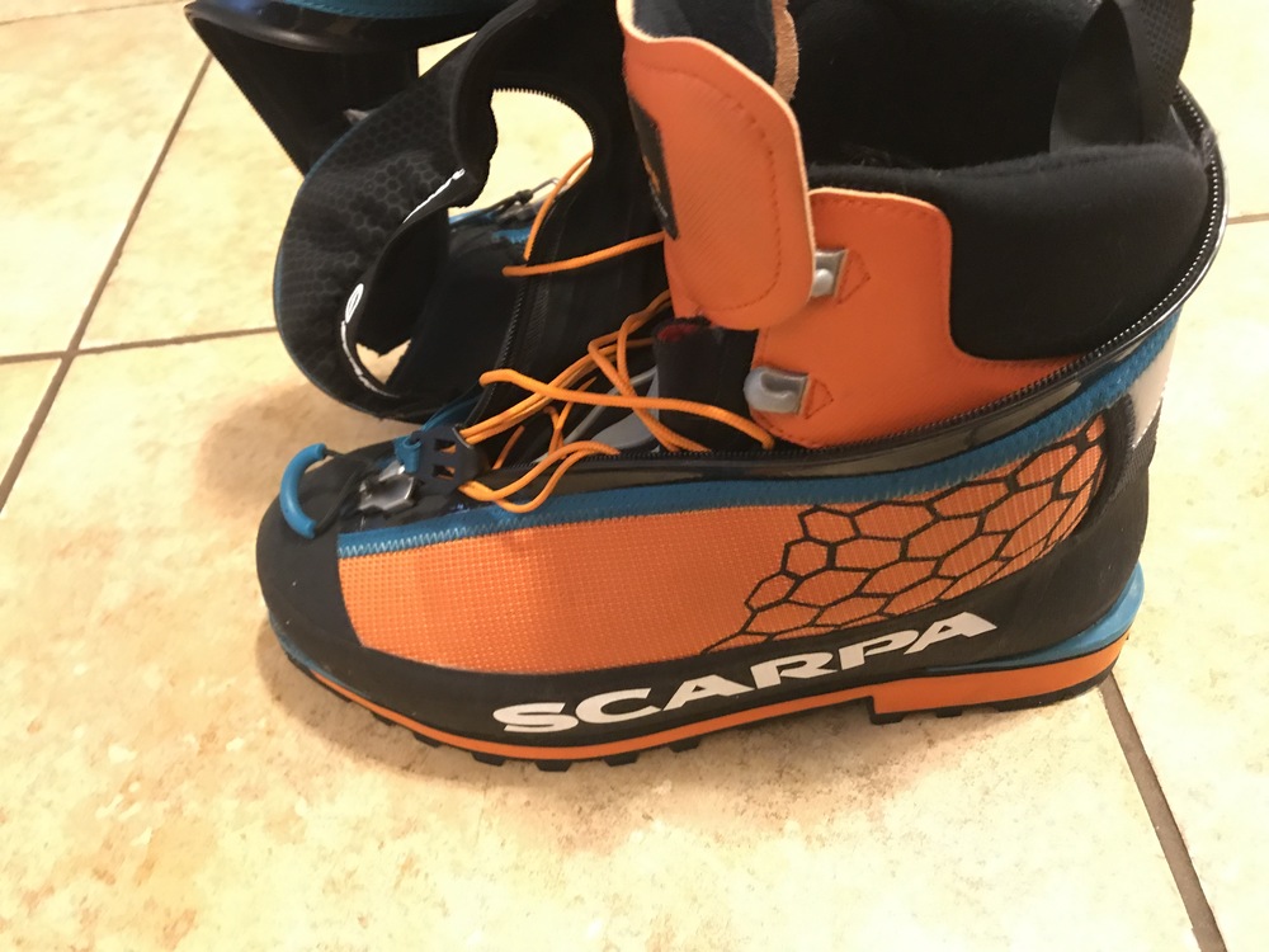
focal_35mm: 28
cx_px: 634
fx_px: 1026
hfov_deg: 63.4
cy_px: 476
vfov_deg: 49.7
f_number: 1.8
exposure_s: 1/6
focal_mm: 3.99
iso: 80
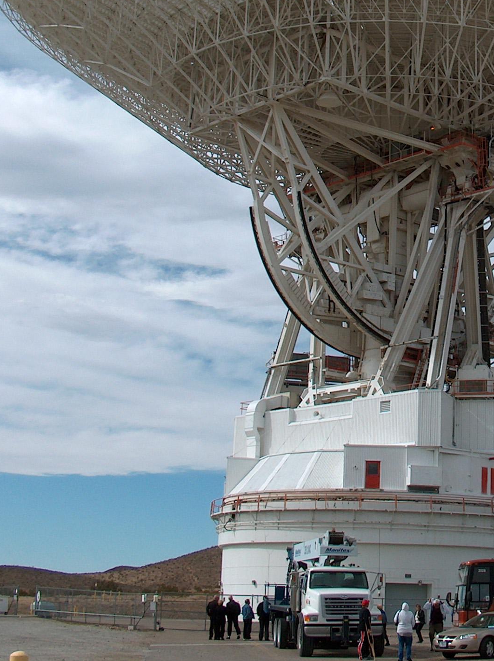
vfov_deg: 28.2
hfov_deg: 21.3
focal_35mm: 68
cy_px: 169
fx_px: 1296
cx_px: 399
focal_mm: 7.6
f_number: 8
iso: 100
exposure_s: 1/338
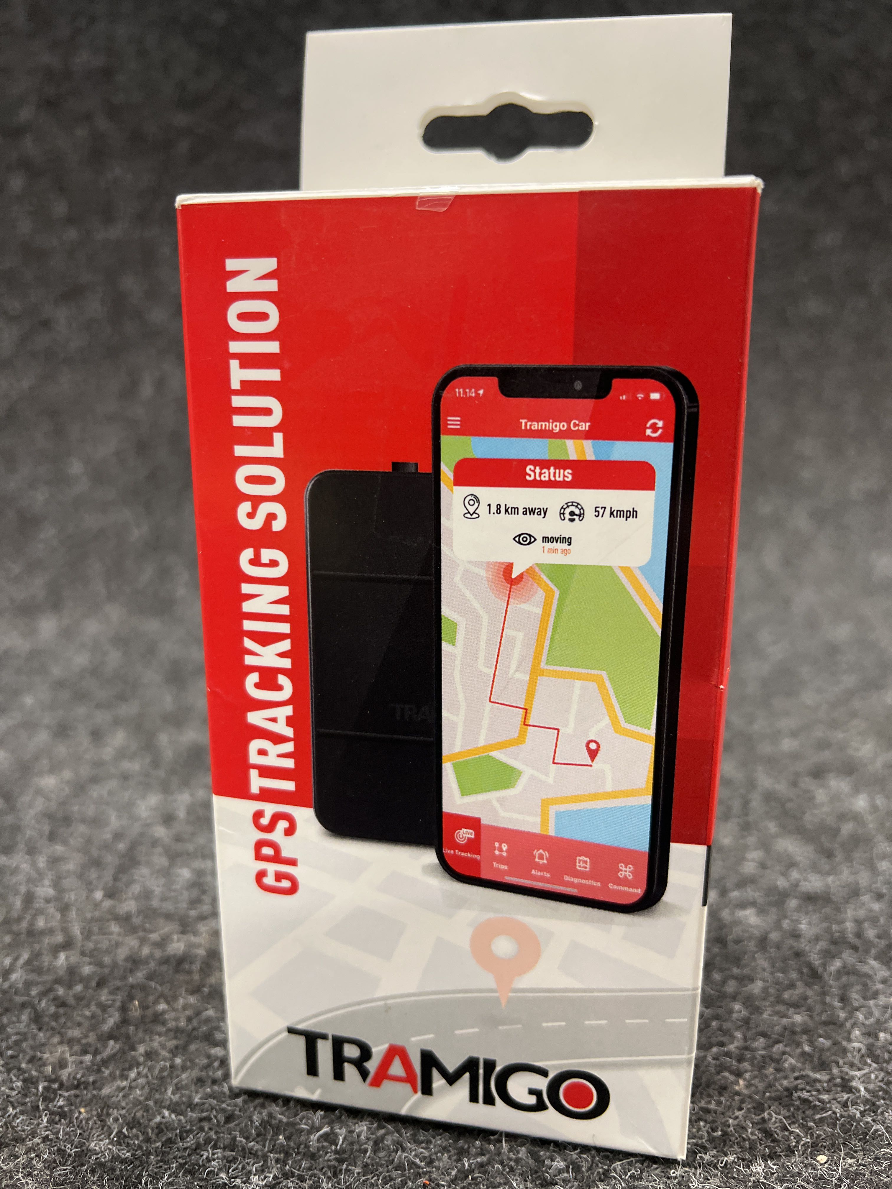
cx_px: 446
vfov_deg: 67.3
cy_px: 594
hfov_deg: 53.1
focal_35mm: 26
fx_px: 893
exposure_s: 1/60
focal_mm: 5.7
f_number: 1.5
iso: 160
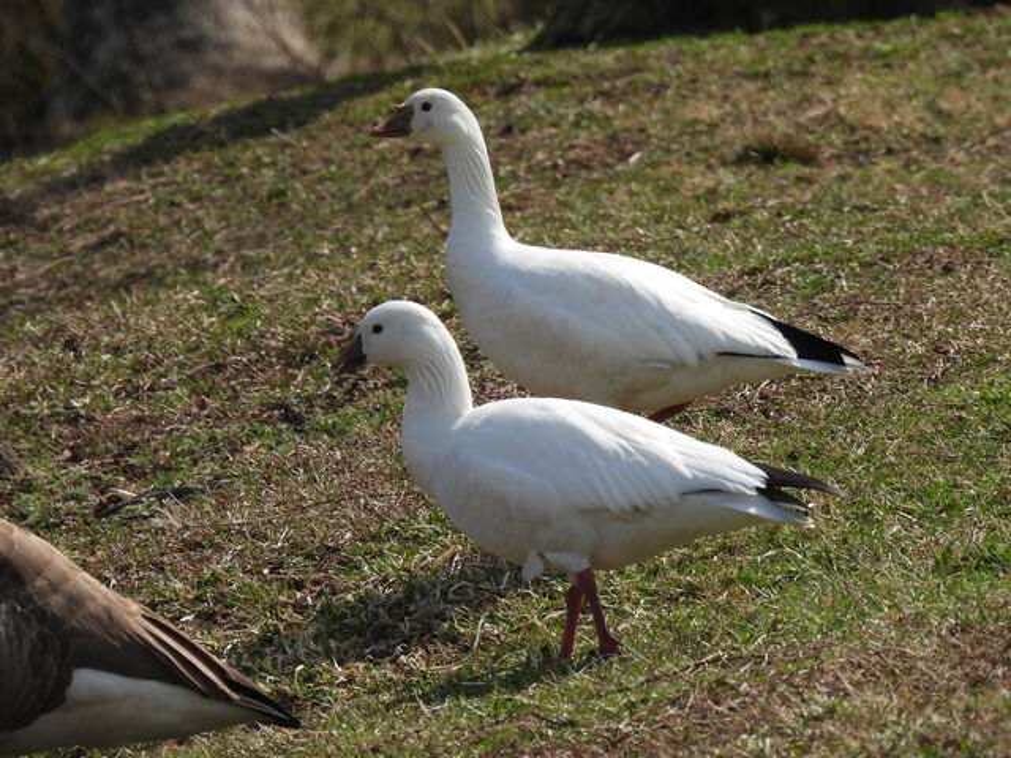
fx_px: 32127
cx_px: 506
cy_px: 379
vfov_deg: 1.4
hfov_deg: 1.8
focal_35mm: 1100
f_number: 5.6
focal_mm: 196
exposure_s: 1/500
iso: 100
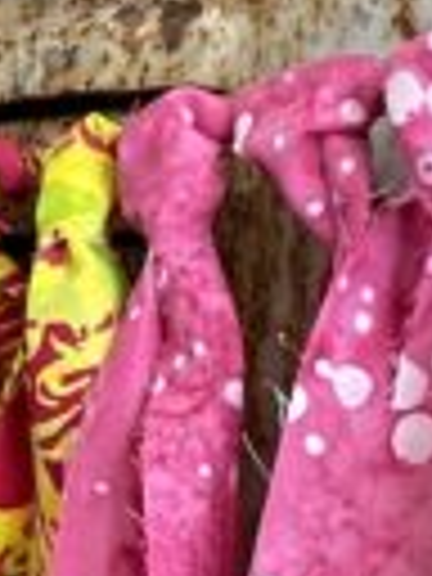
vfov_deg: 11.0
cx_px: 162
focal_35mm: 173
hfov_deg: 8.6
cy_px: 871
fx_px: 2879
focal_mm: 4.25
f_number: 1.8
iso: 250
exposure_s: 1/60
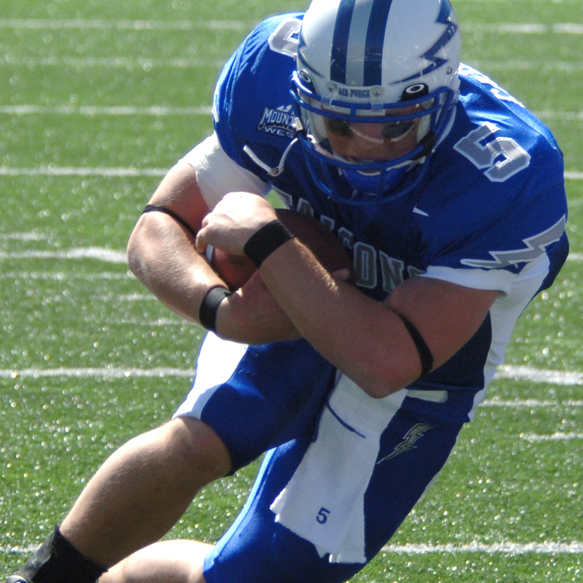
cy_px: 211
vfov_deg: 3.3
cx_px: 446
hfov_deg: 3.3
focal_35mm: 529
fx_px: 10080
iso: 250
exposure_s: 1/1250
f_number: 4.8
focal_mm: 116
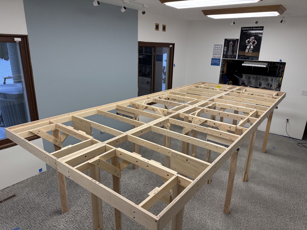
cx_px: 154
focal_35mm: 24
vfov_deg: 56.8
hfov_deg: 71.6
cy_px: 115
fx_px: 213
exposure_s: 1/120
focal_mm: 6.76
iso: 125
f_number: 1.78
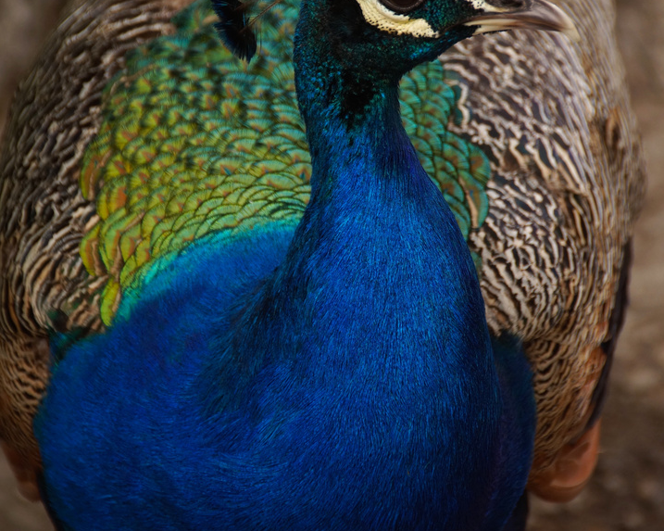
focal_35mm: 424
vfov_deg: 3.6
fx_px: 8329
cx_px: 332
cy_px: 125
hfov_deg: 4.6
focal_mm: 200
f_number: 6.3
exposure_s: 1/320
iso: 400
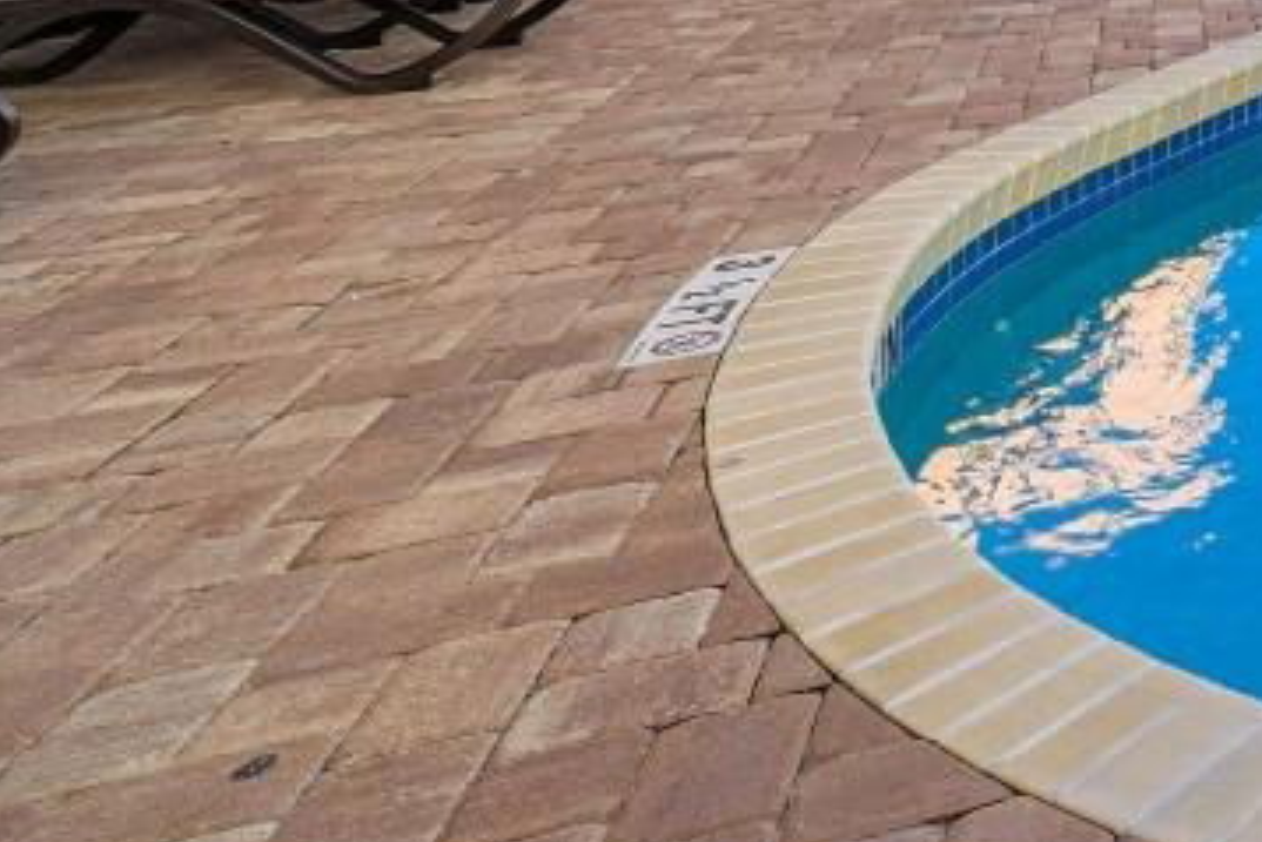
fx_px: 1578
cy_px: -345
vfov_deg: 24.6
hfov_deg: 27.4
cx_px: 1956
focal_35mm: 45
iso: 320
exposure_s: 1/250
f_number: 11
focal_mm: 14
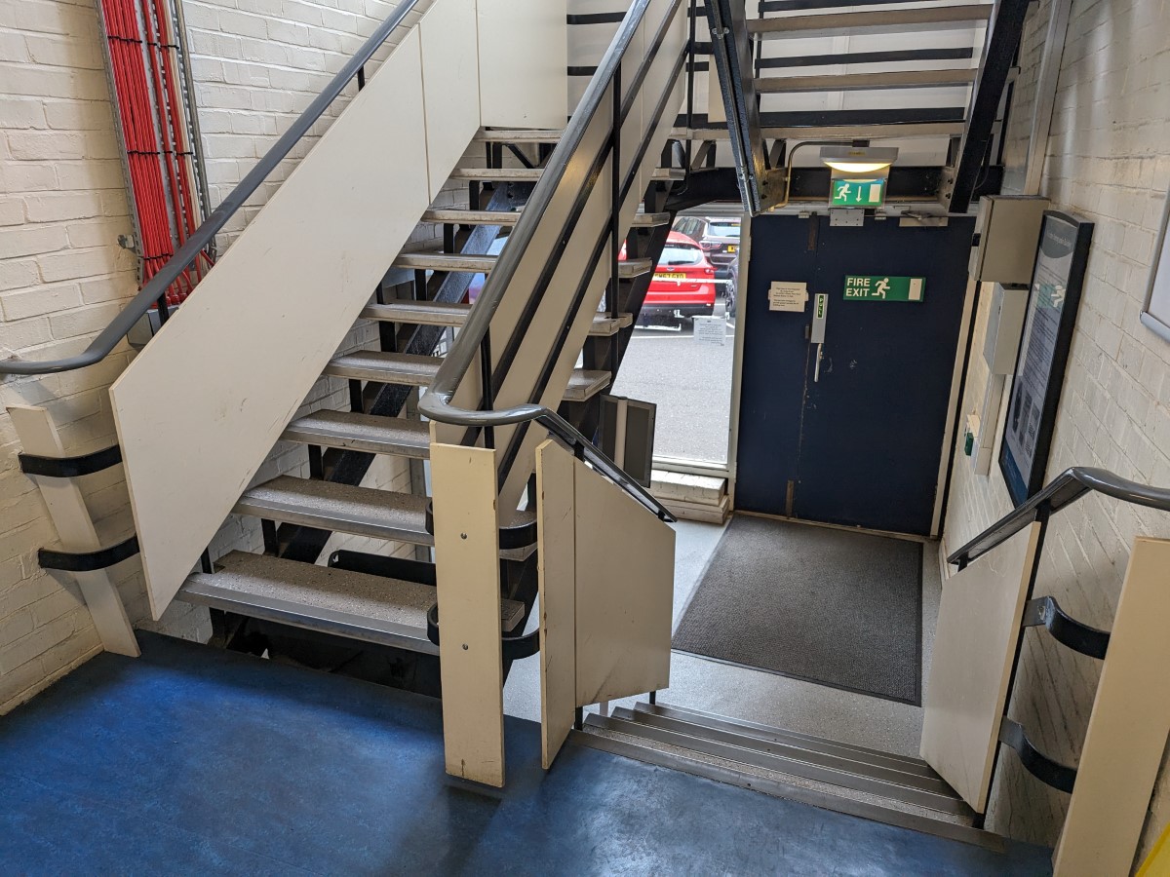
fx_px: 811
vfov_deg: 56.8
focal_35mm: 24
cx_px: 585
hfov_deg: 71.6
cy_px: 438
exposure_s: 1/83.1
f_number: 1.85
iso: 46
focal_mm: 6.81
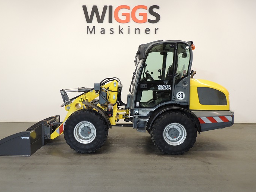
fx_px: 207
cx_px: 115
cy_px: 96
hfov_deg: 63.3
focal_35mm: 28
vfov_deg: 49.7
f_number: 3
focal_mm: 4.3
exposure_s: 1/30
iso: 140
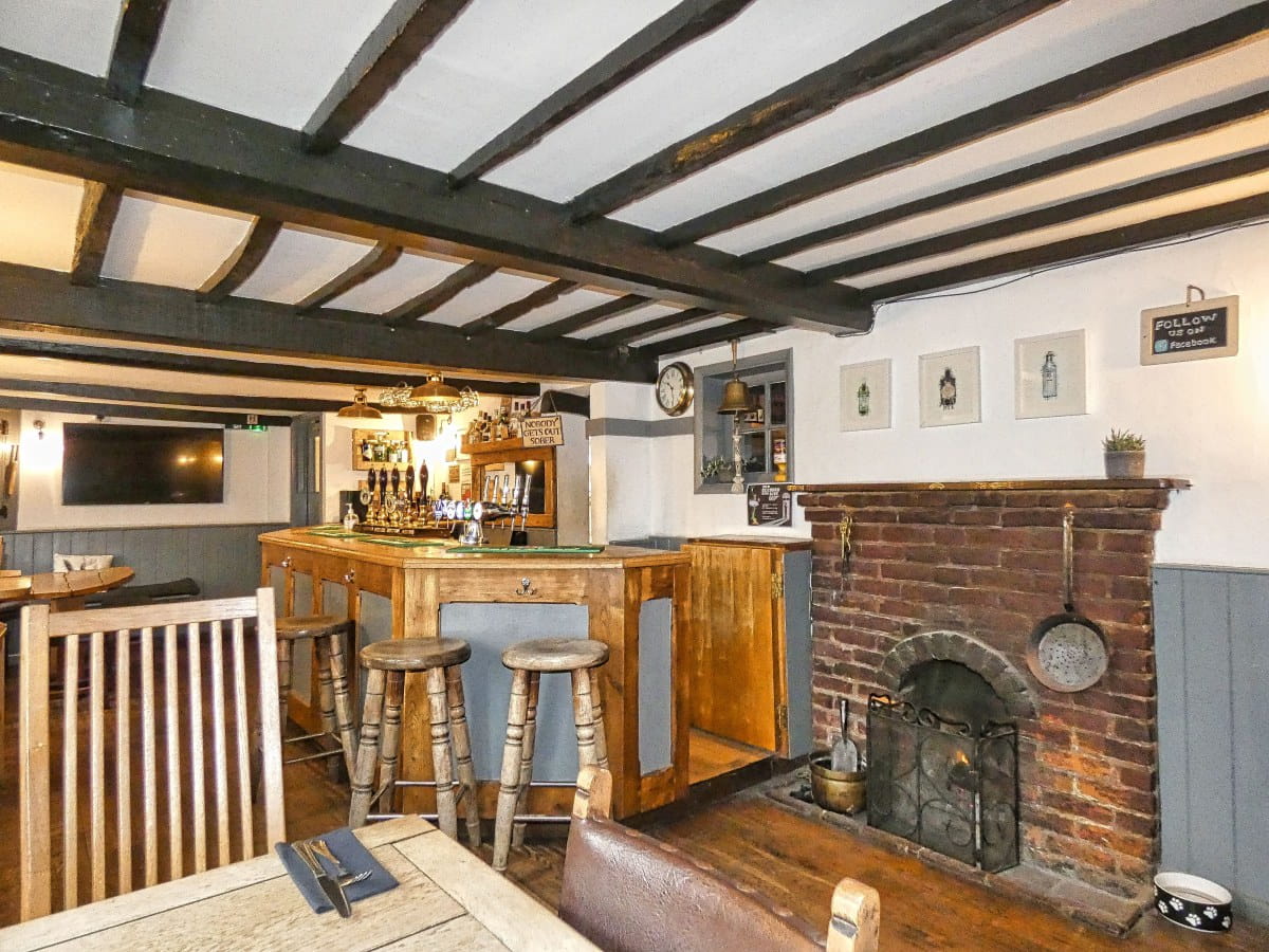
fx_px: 733
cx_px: 634
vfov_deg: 66.0
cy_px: 476
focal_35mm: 20
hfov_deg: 81.7
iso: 800
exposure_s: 1/60
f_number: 2.8
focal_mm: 3.6
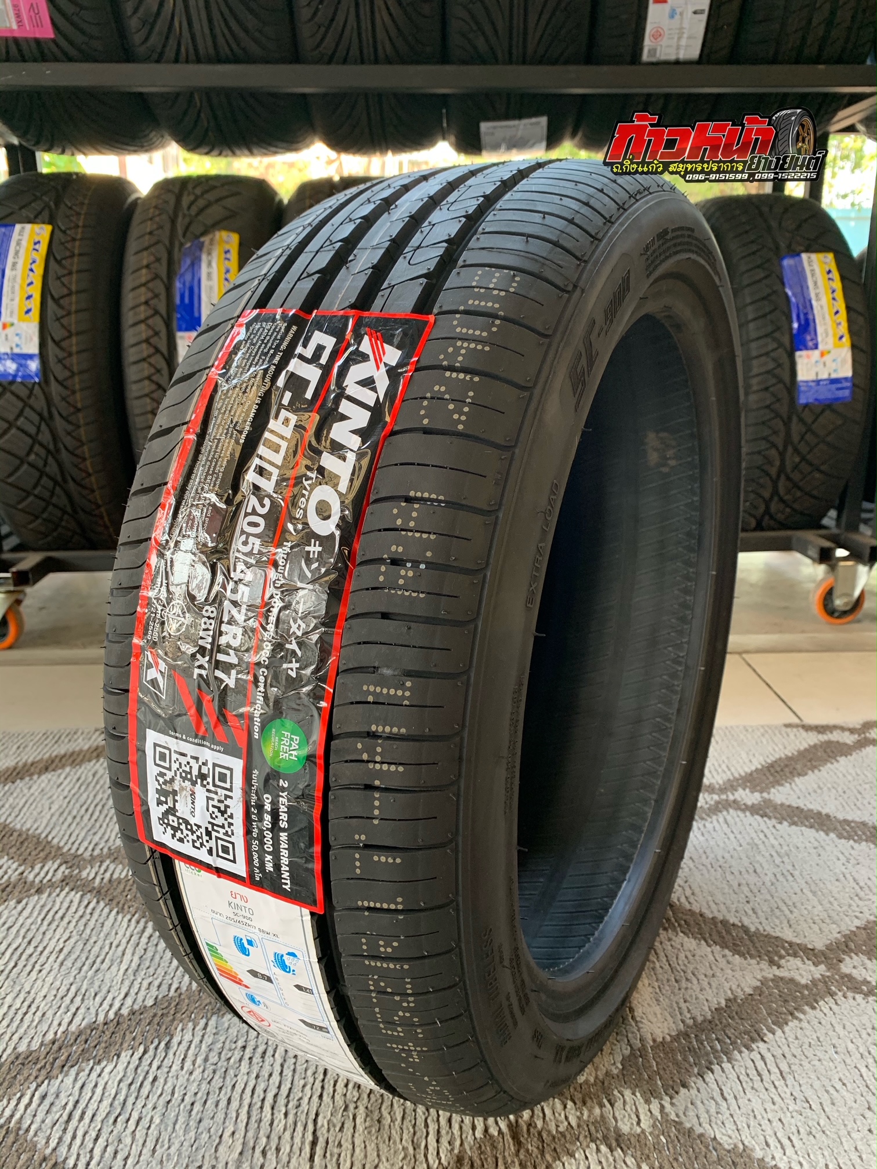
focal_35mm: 26
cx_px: 438
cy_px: 584
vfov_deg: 67.3
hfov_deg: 53.1
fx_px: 878
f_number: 1.8
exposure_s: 1/121
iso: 80
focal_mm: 4.25
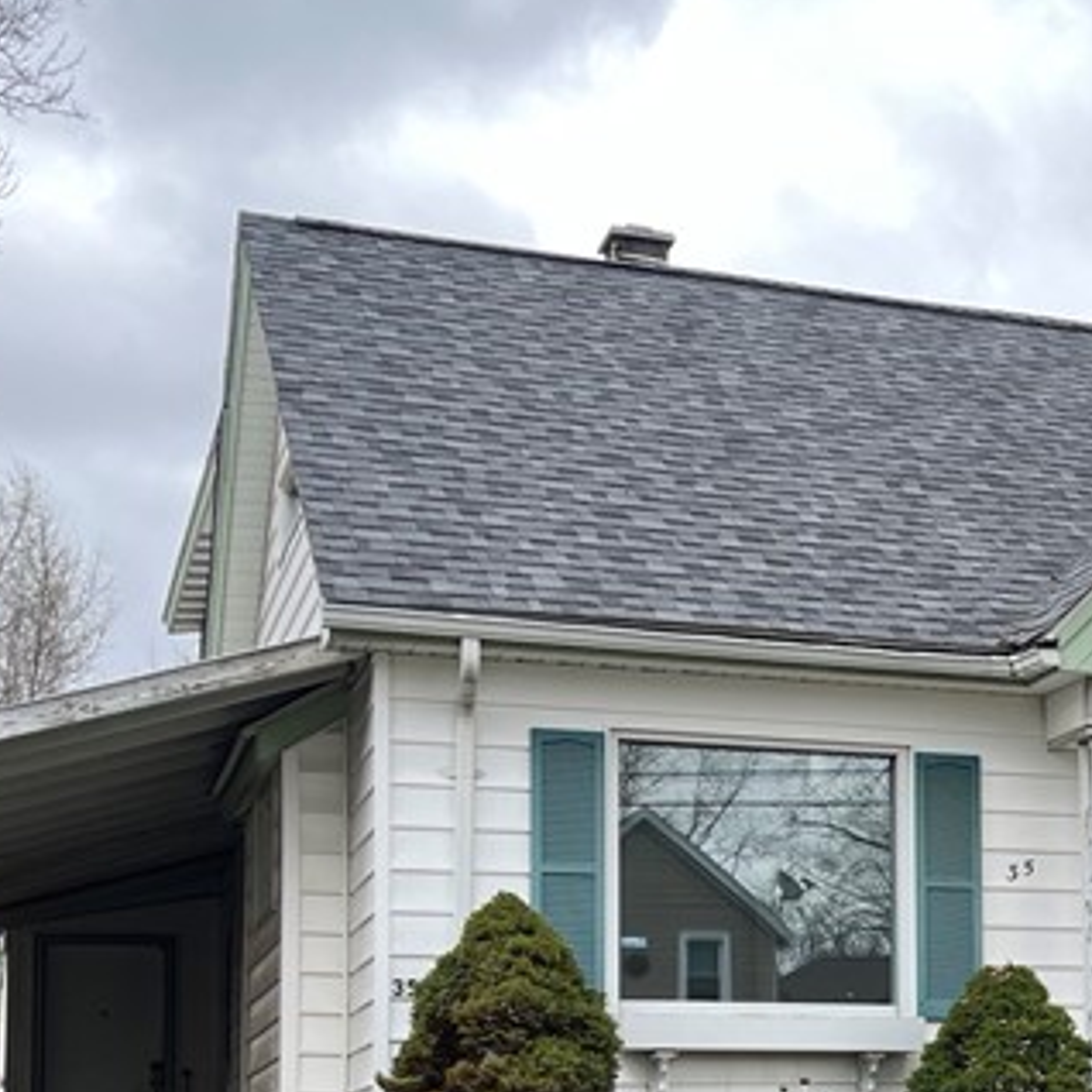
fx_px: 2641
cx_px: 1212
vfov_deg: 22.8
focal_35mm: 74
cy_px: 965
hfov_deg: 22.0
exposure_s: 1/140
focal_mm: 5.1
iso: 40
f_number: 1.6
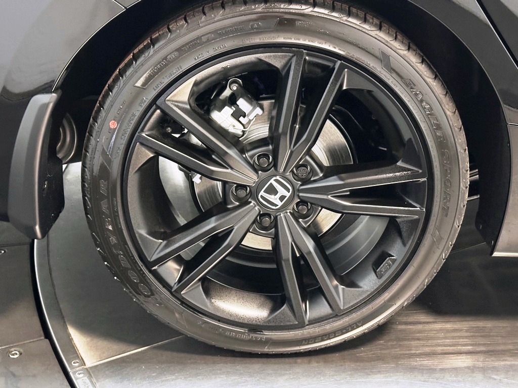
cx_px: 259
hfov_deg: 39.7
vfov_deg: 30.3
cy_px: 194
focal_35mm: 48
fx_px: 718
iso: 640
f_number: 1.78
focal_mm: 6.86
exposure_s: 1/20
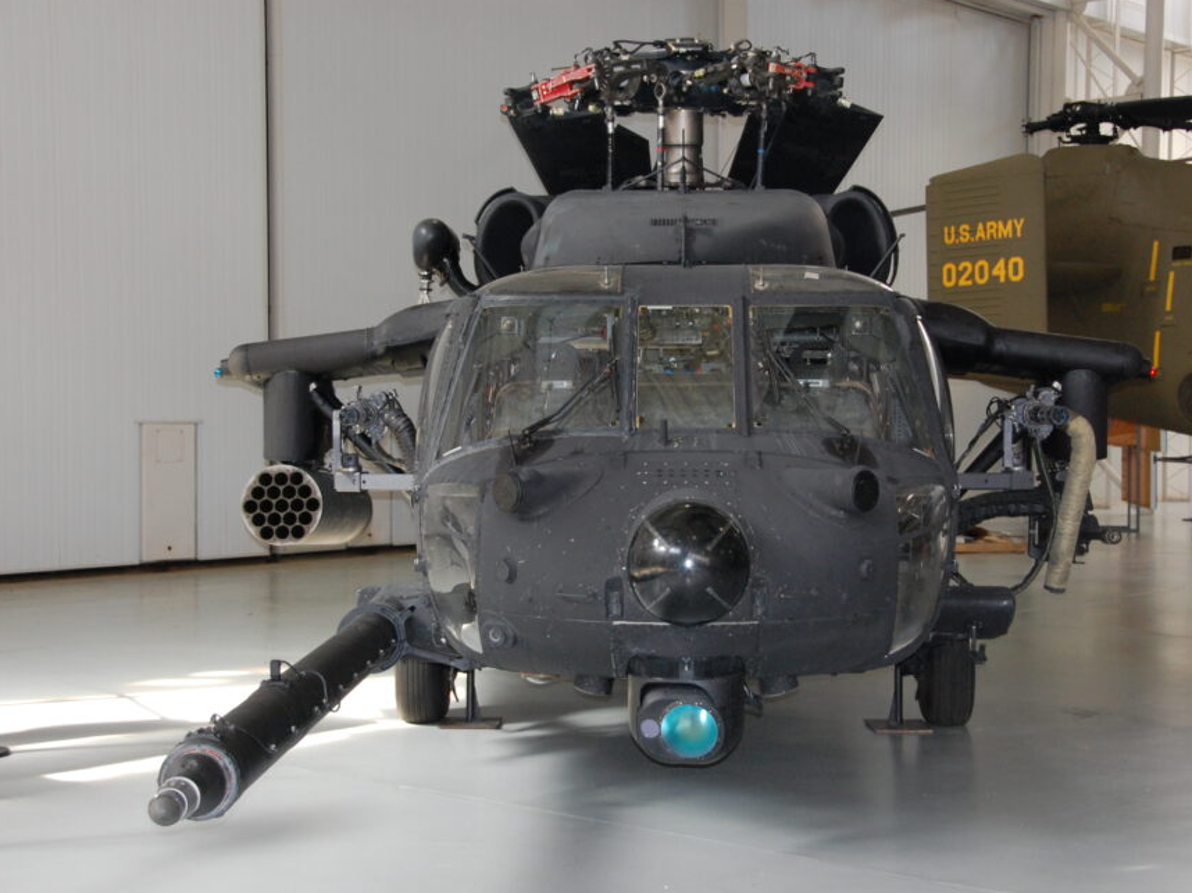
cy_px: 446
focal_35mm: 56
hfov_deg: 34.3
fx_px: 1928
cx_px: 643
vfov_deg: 26.1
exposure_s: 1/60
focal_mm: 34
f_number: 4.2
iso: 900
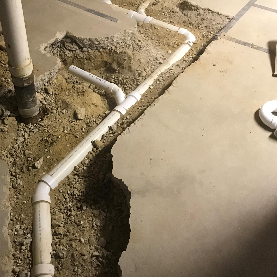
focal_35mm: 42
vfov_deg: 39.9
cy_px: 116
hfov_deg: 39.8
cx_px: 104
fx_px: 380
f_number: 1.8
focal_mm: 3.99
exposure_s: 1/15
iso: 64
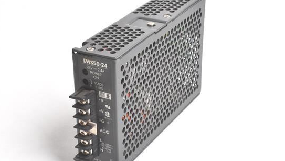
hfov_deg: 35.4
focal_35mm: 59
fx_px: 446
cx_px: 141
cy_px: 85
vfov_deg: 20.4
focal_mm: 34
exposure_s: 1/200
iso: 200
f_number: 14
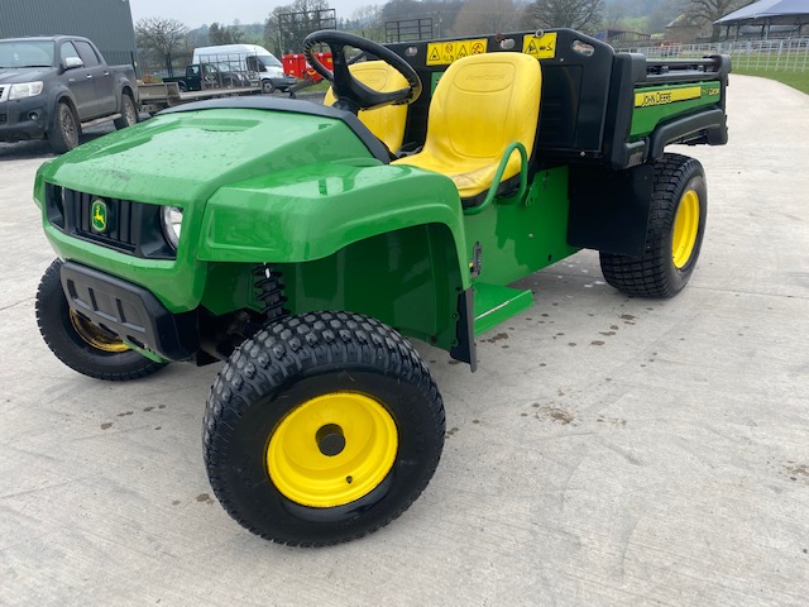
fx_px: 608
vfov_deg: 53.1
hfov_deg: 67.3
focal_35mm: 26
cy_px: 304
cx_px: 404
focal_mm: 4.25
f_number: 1.8
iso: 32
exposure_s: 1/534
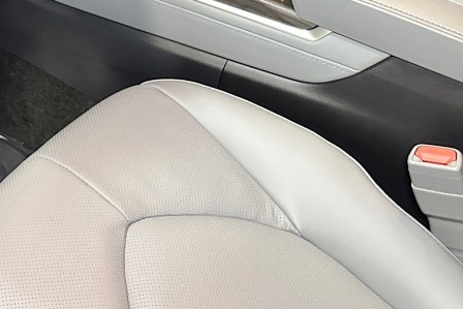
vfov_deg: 22.0
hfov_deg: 32.1
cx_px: -9
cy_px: -64
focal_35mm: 57
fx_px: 733
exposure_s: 1/40
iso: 1000
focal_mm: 6.86
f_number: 1.78
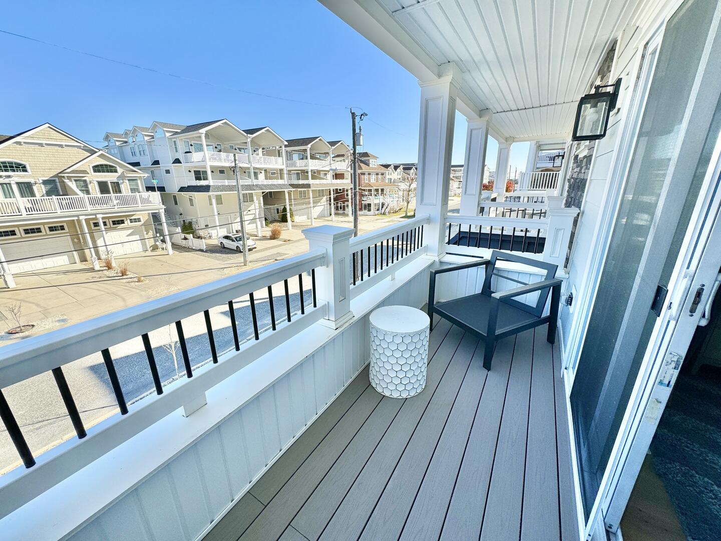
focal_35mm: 14
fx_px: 292
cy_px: 270
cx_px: 360
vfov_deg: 85.7
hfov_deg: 102.1
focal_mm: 2.22
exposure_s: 1/879
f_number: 2.2
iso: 40
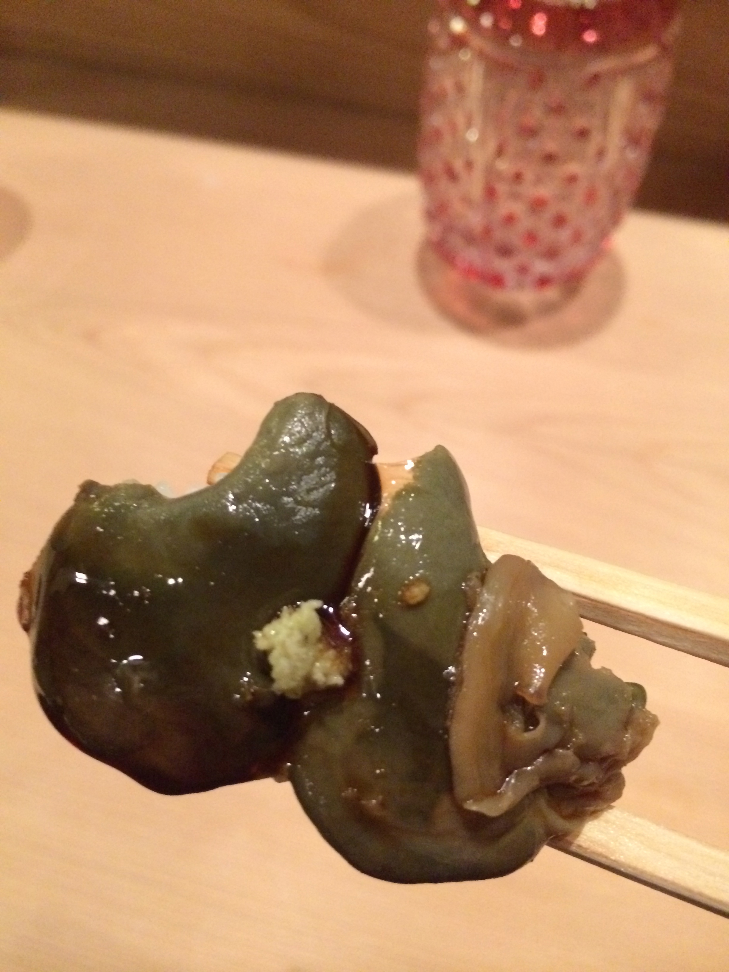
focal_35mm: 30
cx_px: 364
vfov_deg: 60.0
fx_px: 842
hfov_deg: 46.8
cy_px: 486
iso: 500
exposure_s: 1/17
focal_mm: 4.12
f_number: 2.2
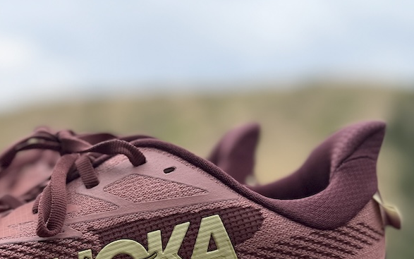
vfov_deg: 24.3
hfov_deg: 37.7
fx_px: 587
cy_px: 221
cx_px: 93
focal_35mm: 52
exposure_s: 1/2000
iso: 80
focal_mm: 6.76
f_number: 1.78
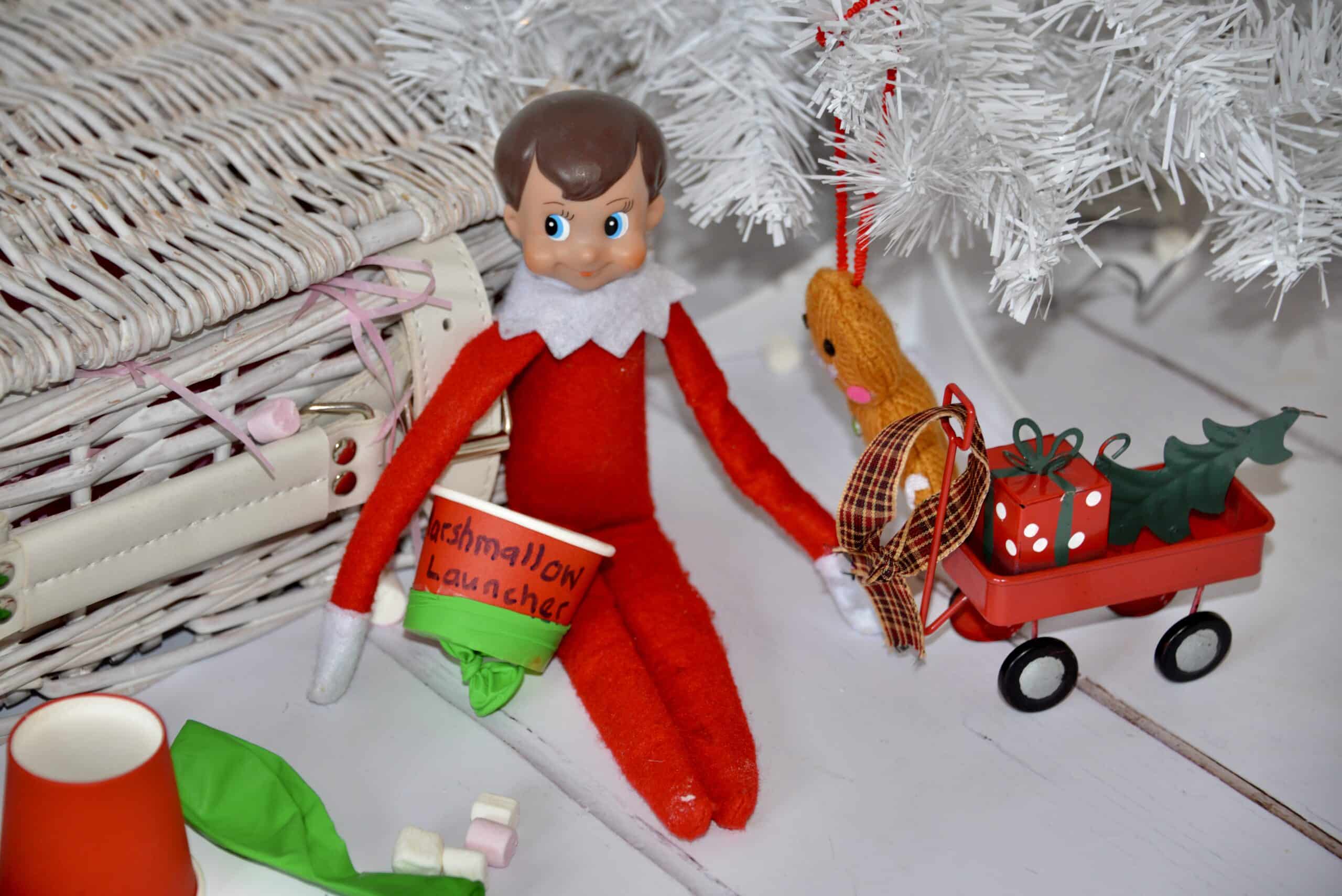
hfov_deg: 18.3
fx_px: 4177
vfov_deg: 12.2
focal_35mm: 112
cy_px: 448
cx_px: 671
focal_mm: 112
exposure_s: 1/80
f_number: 5.3
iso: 1250
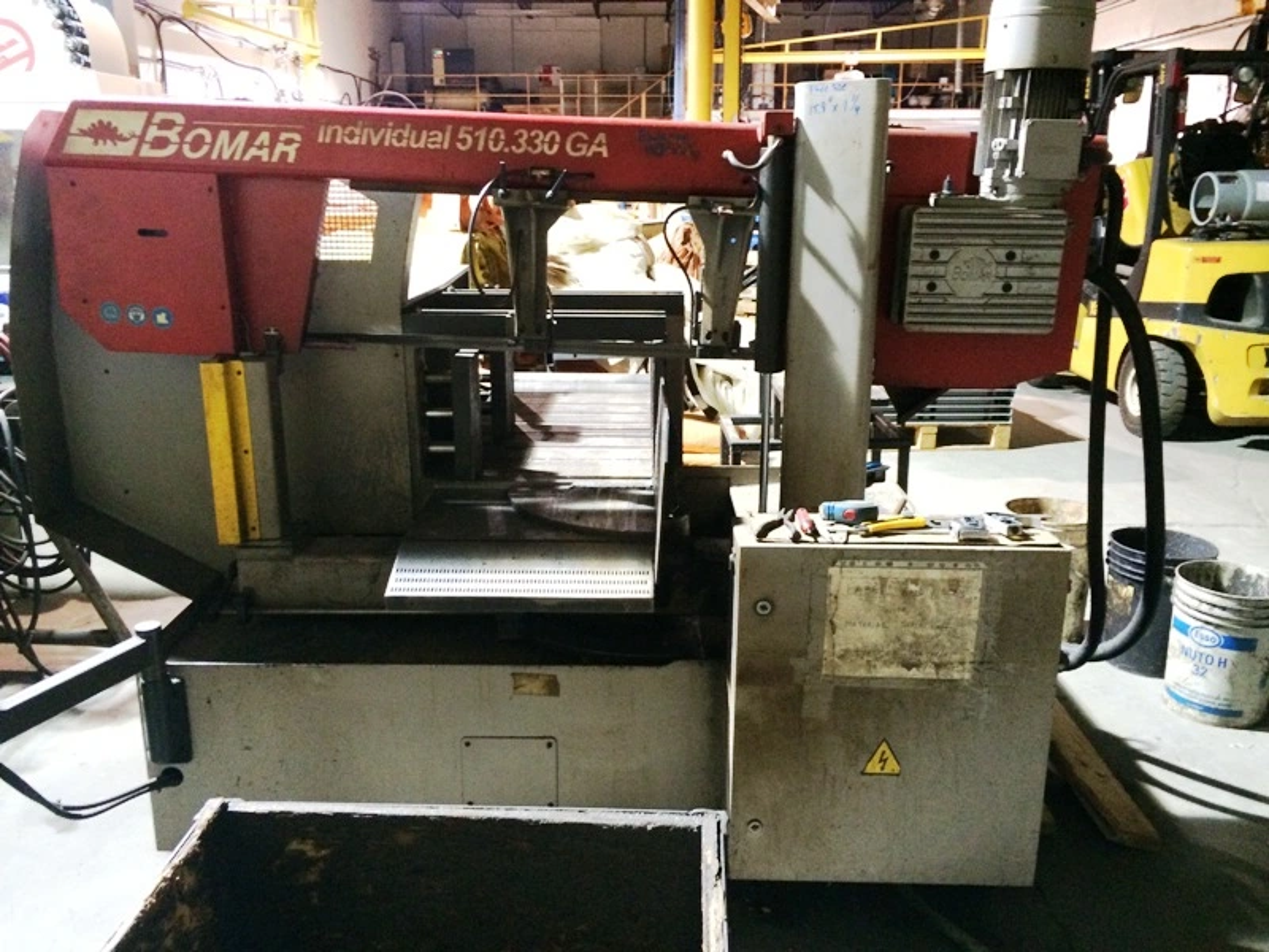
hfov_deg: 61.7
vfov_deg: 48.2
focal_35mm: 29
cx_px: 634
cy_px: 476
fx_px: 1063
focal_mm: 4.15
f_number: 2.2
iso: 320
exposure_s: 1/20
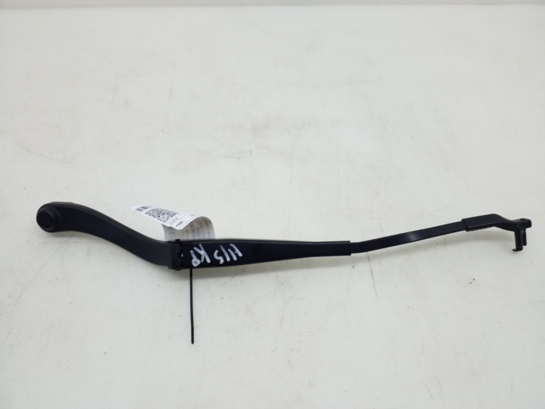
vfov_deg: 51.4
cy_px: 204
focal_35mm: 27
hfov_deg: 65.3
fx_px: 425
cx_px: 272
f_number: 1.9
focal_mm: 3.6
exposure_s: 1/50
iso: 80
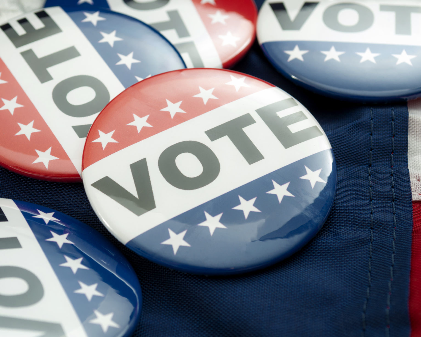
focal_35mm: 97
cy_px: 166
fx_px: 1204
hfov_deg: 19.8
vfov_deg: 15.9
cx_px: 191
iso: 100
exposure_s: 1/125
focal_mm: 55
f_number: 9
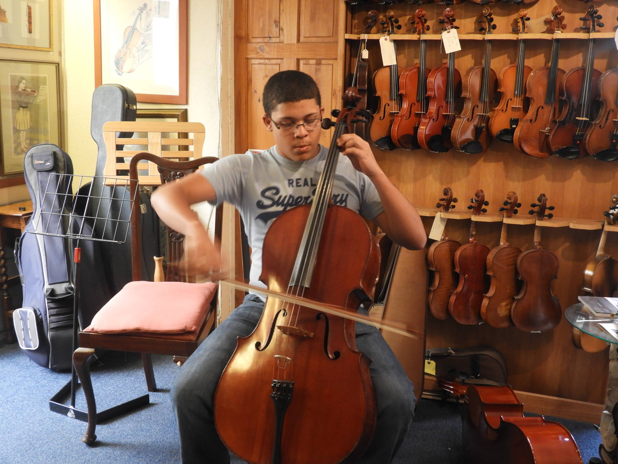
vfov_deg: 40.7
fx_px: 625
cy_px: 232
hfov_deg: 52.6
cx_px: 309
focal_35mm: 35
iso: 400
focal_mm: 6.3
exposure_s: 1/15
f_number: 3.8
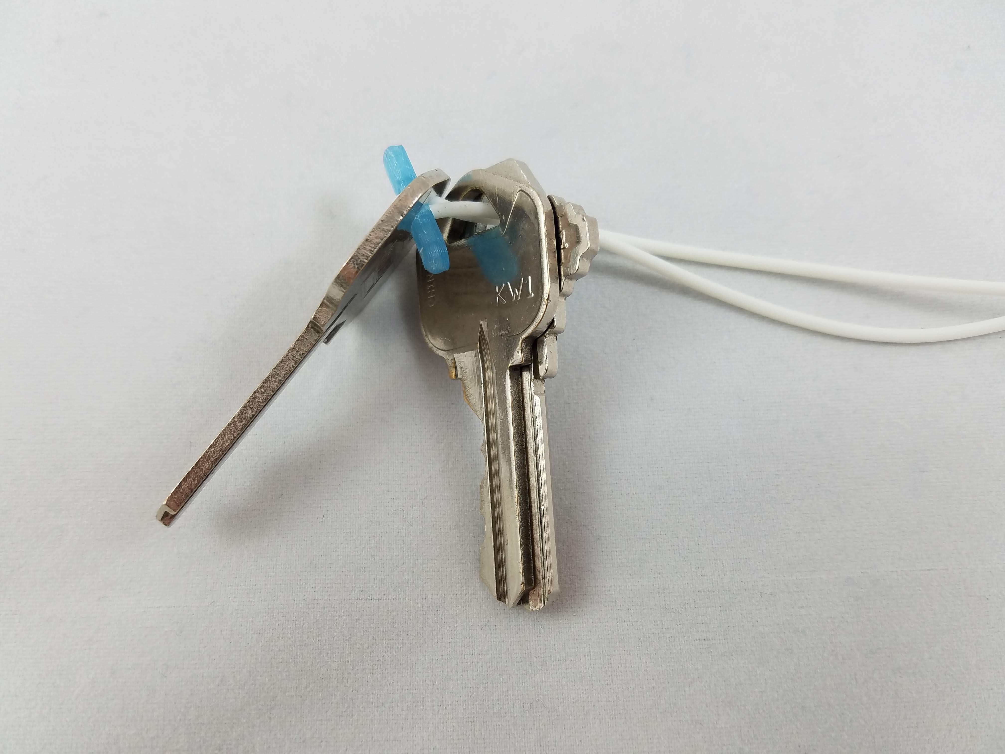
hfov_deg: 67.3
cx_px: 502
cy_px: 377
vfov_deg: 53.1
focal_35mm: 26
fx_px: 755
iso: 64
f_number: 1.7
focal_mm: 4.2
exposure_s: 1/60
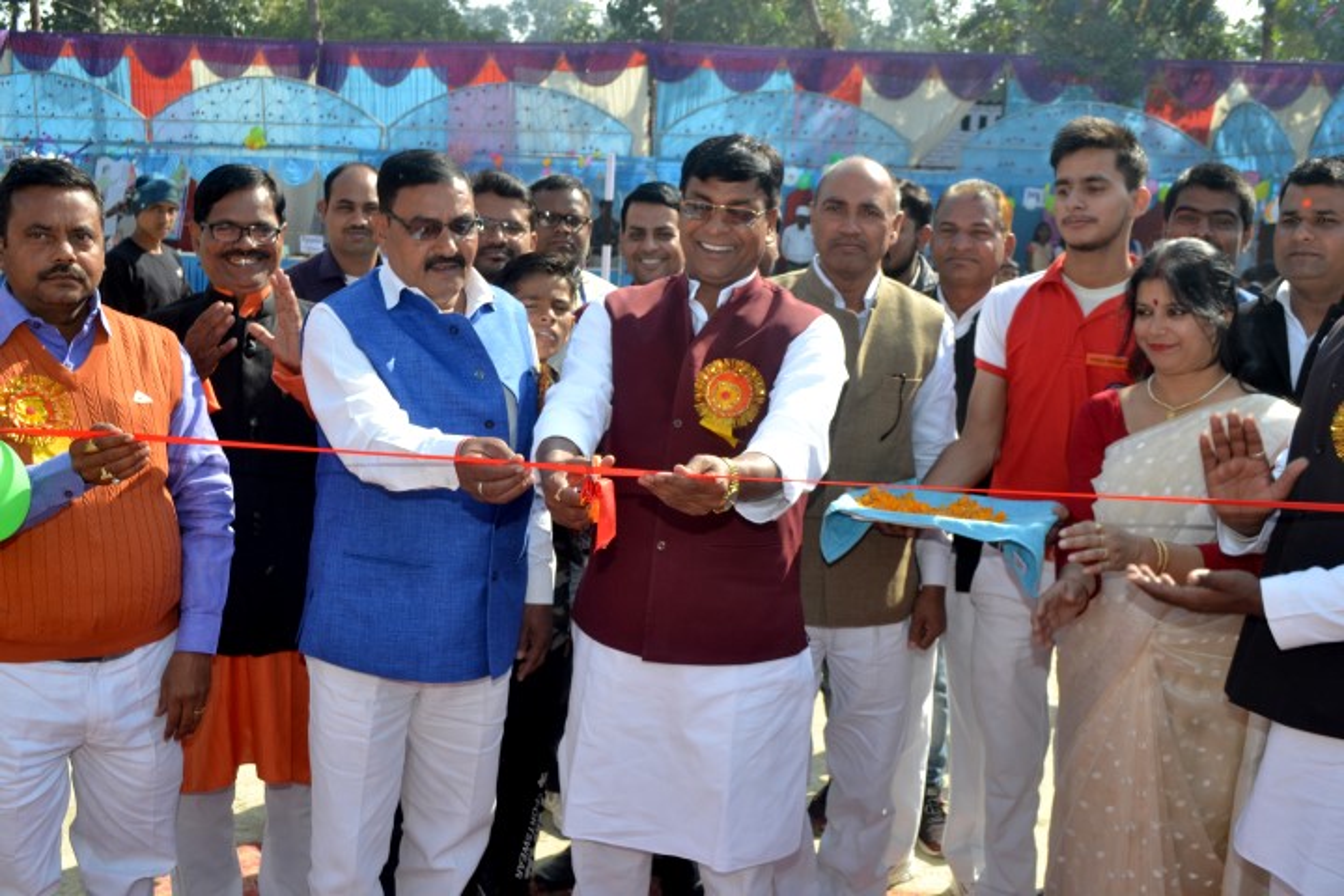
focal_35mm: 39
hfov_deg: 49.6
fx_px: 1456
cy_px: 448
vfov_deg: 34.2
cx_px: 672
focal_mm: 26
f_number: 7.1
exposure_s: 1/200
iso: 200
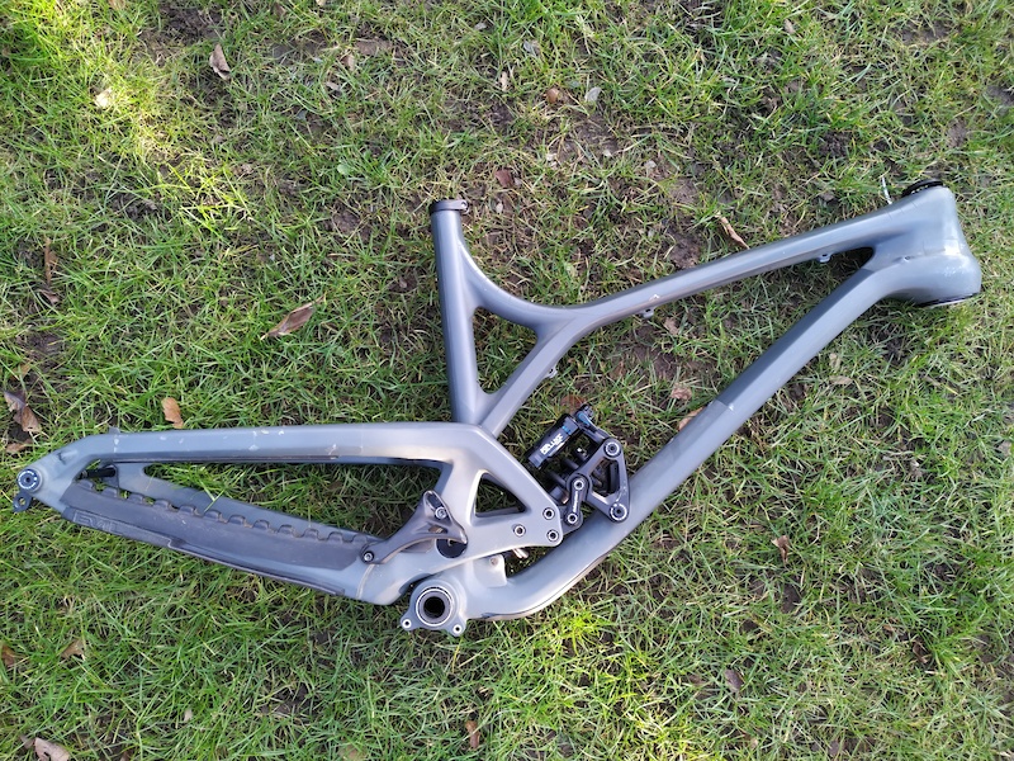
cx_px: 507
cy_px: 380
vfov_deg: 56.8
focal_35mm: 24
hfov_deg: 71.6
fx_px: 703
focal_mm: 3.94
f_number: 1.9
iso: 200
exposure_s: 1/100
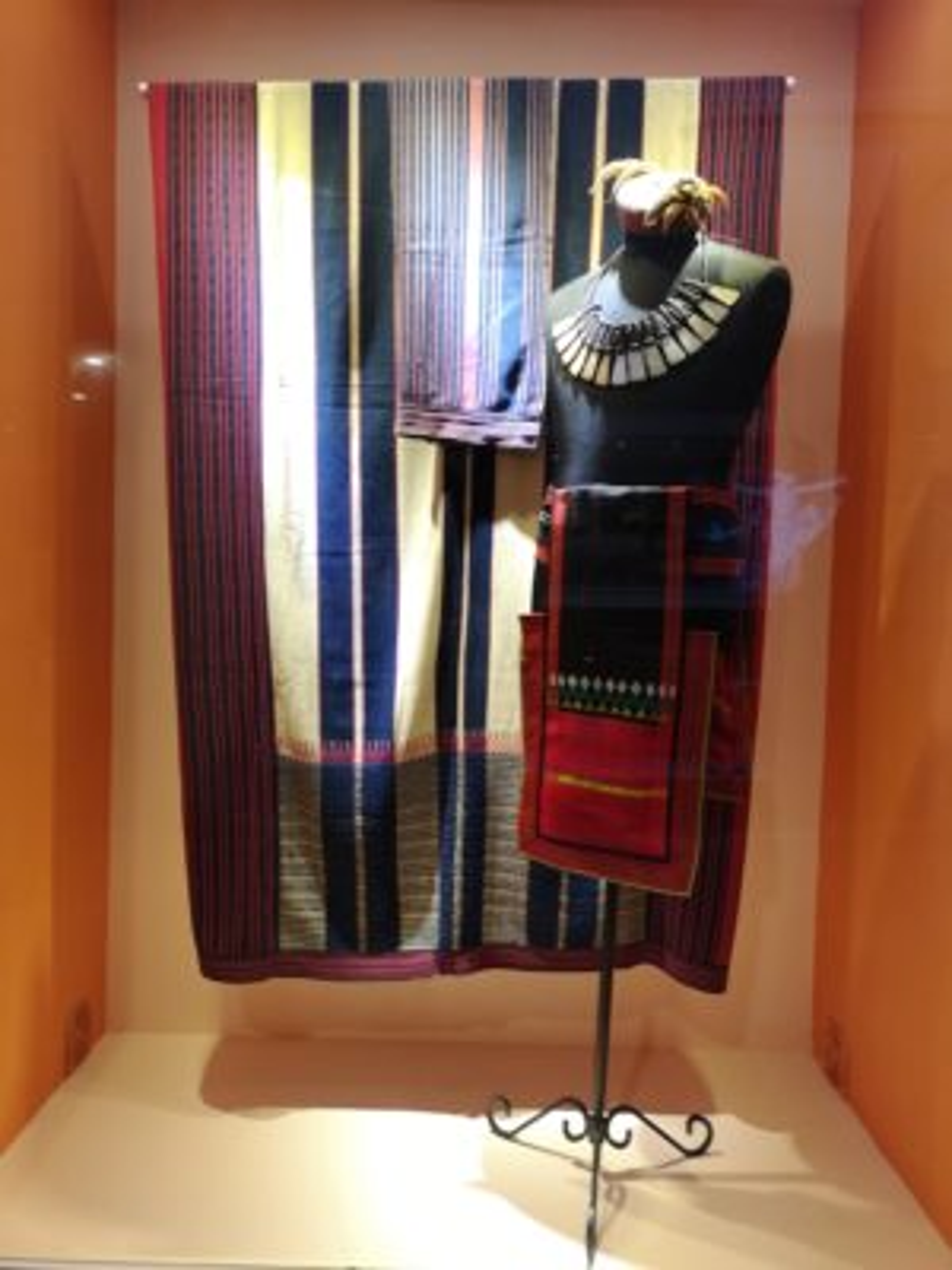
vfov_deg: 65.3
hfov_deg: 51.4
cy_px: 635
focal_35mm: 27
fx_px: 990
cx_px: 476
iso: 320
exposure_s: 1/30
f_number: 1.8
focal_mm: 3.95
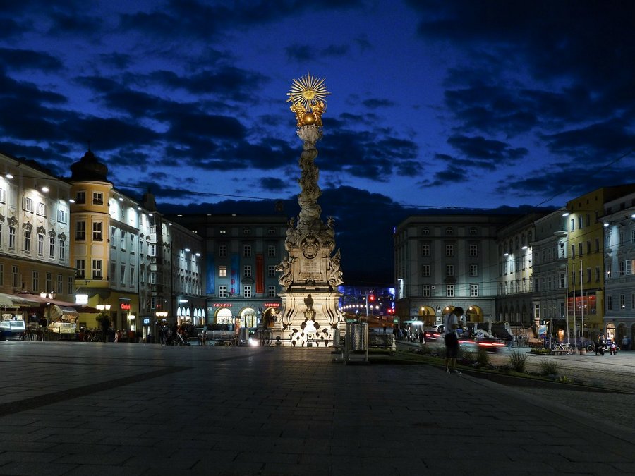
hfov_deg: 44.8
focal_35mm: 42
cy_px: 238
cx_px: 318
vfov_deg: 34.3
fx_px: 770
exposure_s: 1/2
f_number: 3.7
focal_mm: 6.9
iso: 100
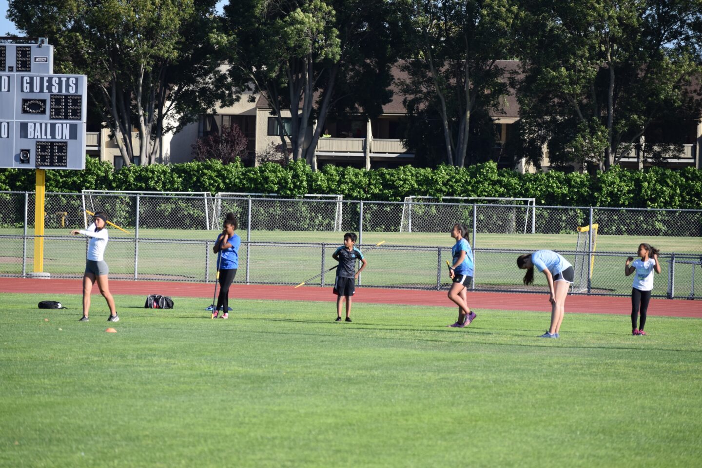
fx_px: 3802
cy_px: 234
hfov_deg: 10.5
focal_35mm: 195
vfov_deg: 7.0
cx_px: 351
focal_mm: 130
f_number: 5.6
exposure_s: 1/1250
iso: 400
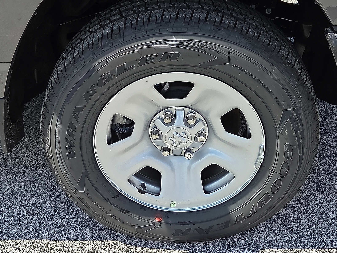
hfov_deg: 32.2
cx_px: 168
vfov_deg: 24.4
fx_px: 584
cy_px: 126
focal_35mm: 60
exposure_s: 1/714
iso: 25
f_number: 1.8
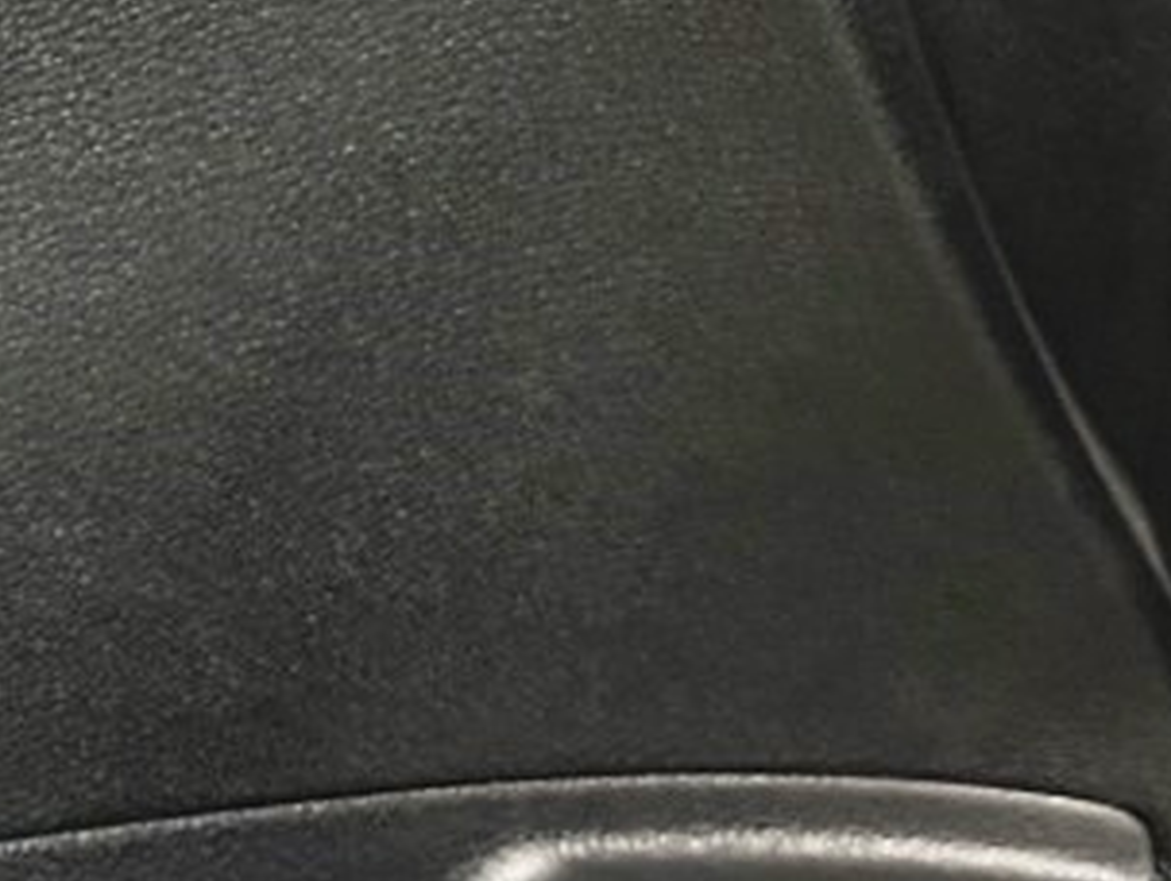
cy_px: -189
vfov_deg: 9.1
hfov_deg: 11.7
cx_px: -595
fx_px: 5487
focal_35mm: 162
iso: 640
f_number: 1.78
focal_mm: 6.86
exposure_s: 1/30
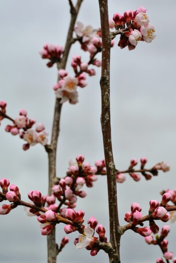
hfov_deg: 8.0
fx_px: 1250
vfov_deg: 12.0
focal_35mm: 171
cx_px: 123
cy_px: 188
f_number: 6.3
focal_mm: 37.3
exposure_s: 1/640
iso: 100
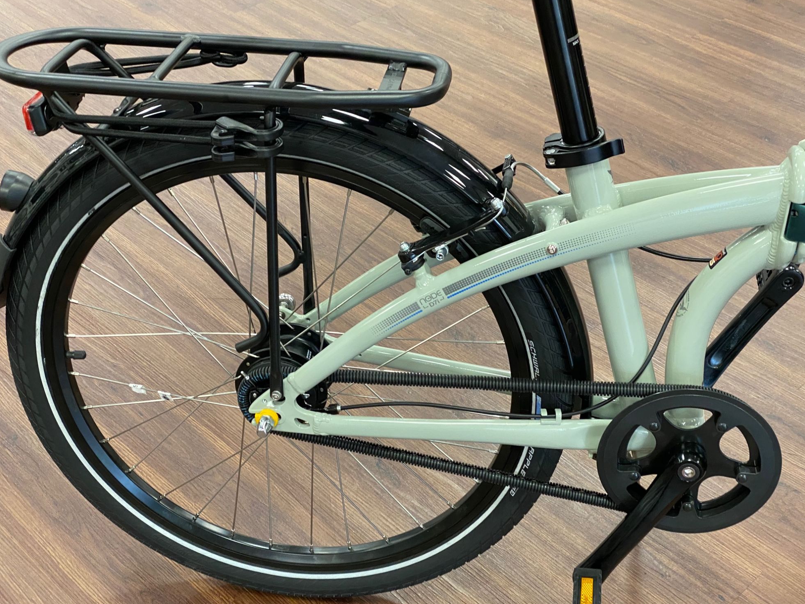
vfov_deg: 27.5
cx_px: 404
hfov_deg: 36.2
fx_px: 1233
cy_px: 298
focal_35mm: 53
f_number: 2
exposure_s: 1/50
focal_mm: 6
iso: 160
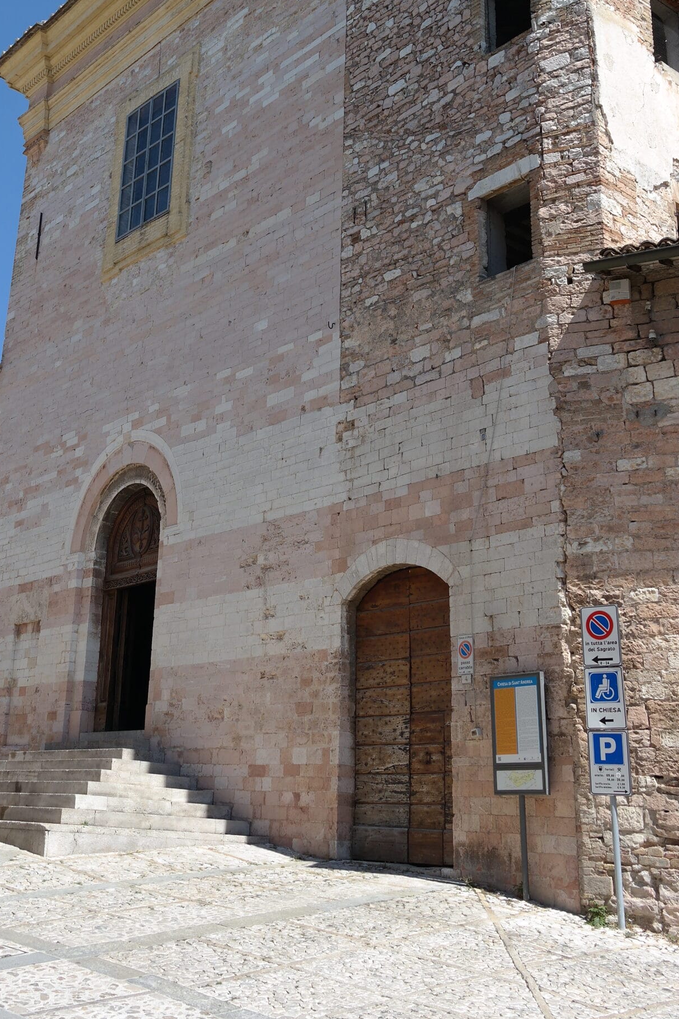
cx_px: 219
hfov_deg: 31.6
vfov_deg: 45.7
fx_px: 1188
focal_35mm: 42
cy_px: 345
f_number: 6.3
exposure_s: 1/250
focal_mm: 20
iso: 100
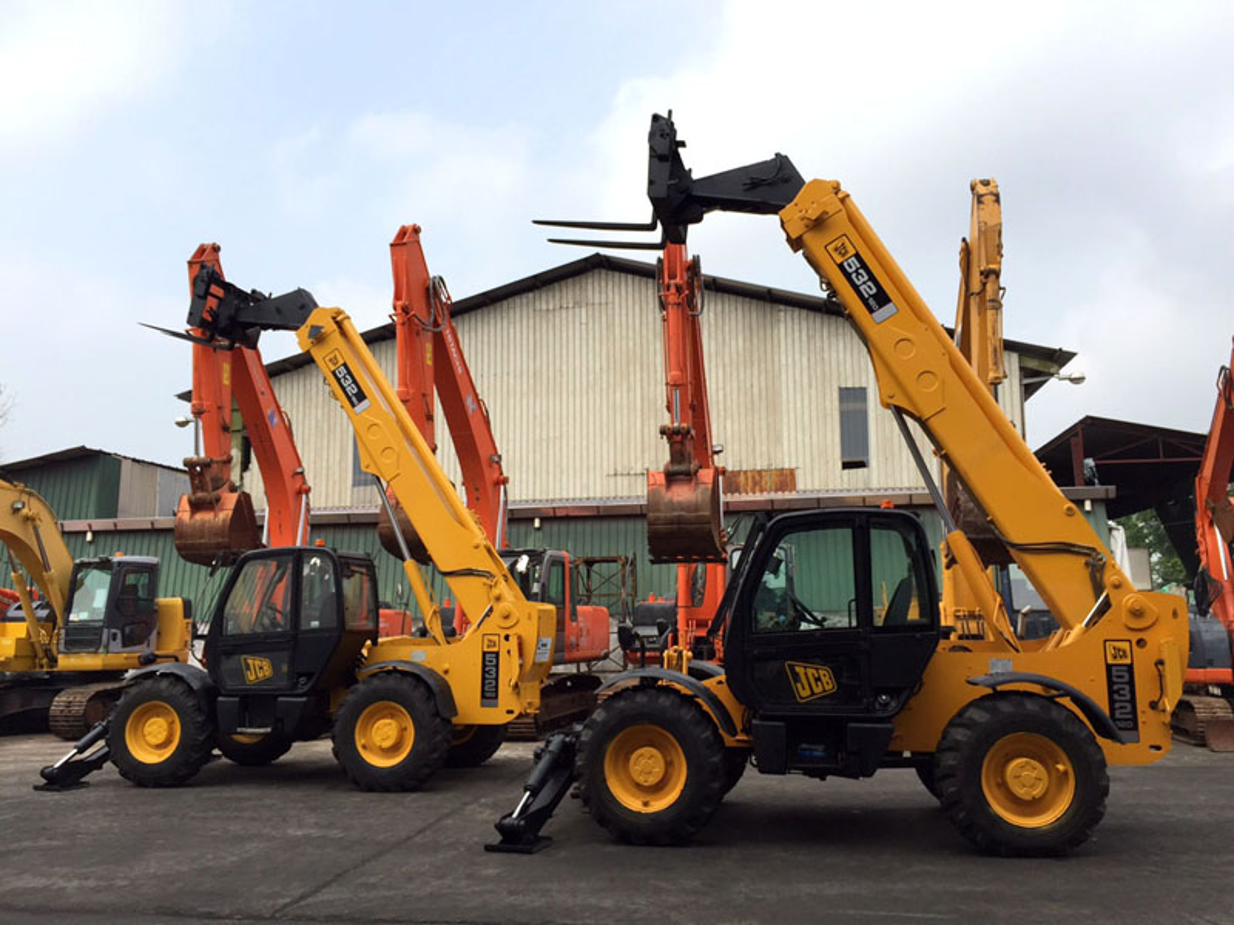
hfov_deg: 61.7
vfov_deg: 48.2
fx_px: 1034
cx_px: 617
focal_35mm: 29
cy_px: 462
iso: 32
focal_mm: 4.15
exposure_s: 1/1130
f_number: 2.2
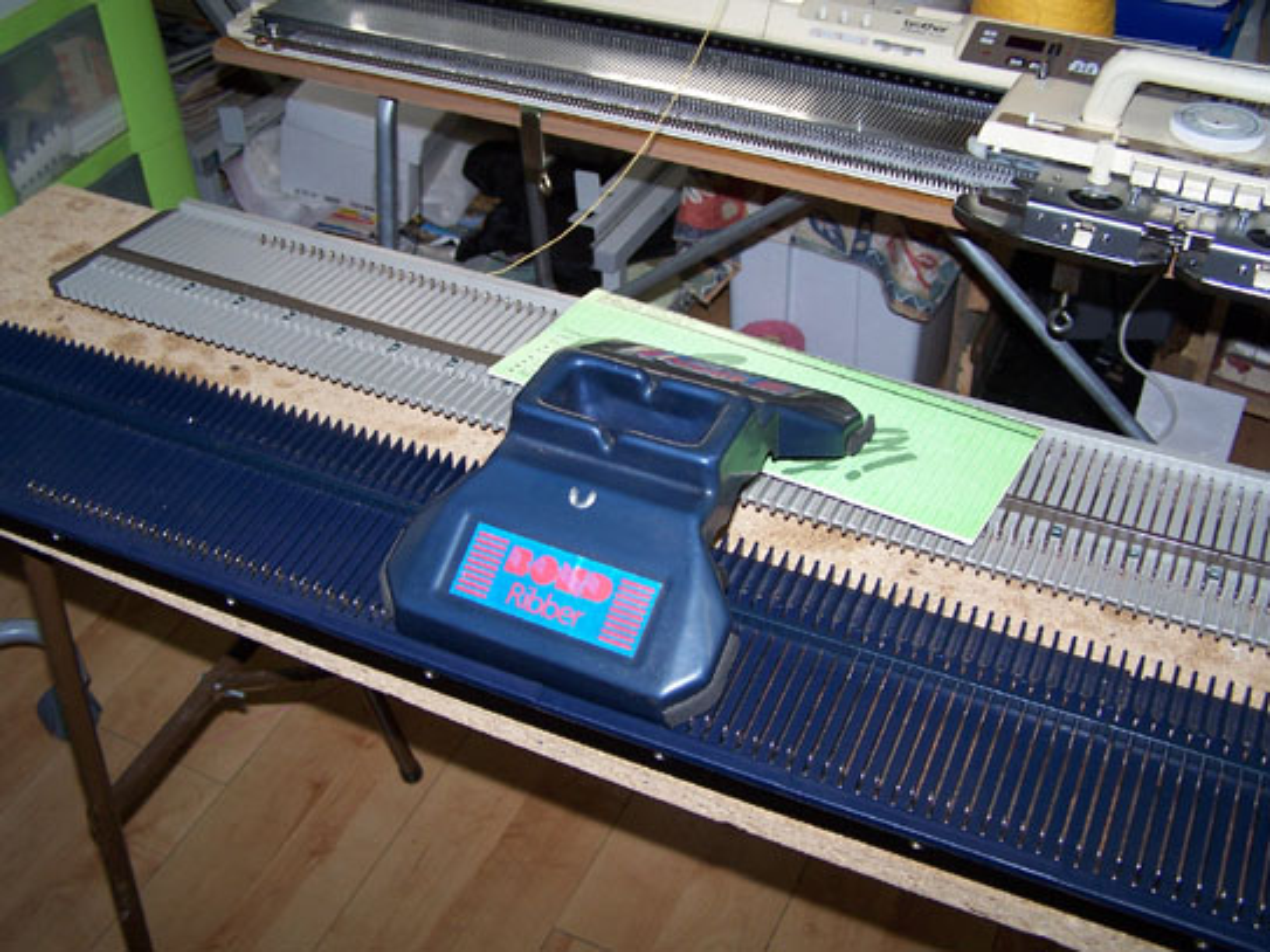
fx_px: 1394
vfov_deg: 37.7
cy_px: 476
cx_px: 635
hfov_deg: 49.0
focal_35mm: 38
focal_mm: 6.3
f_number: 2.8
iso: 80
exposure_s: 1/60
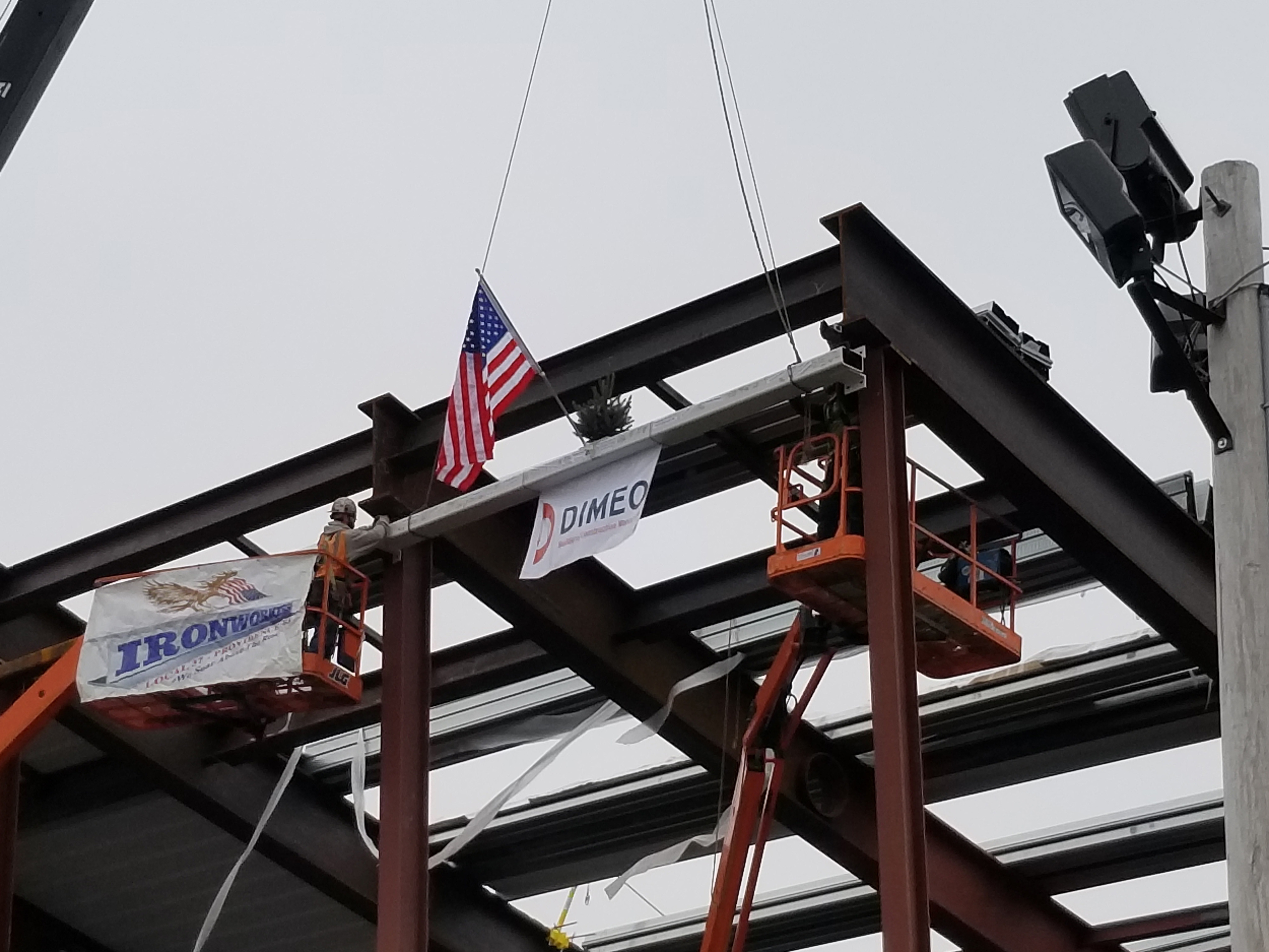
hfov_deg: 67.3
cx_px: 634
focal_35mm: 26
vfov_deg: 53.1
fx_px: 953
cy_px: 476
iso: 50
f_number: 1.7
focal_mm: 4.25
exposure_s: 1/1225
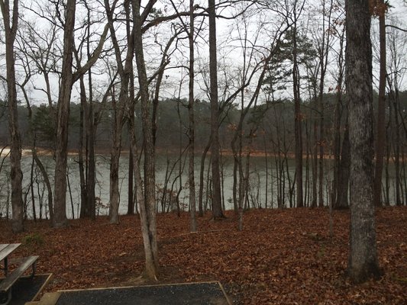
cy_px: 152
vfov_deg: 46.8
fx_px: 353
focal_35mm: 30
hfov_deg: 60.0
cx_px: 204
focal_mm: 4.12
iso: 32
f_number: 2.2
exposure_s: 1/291
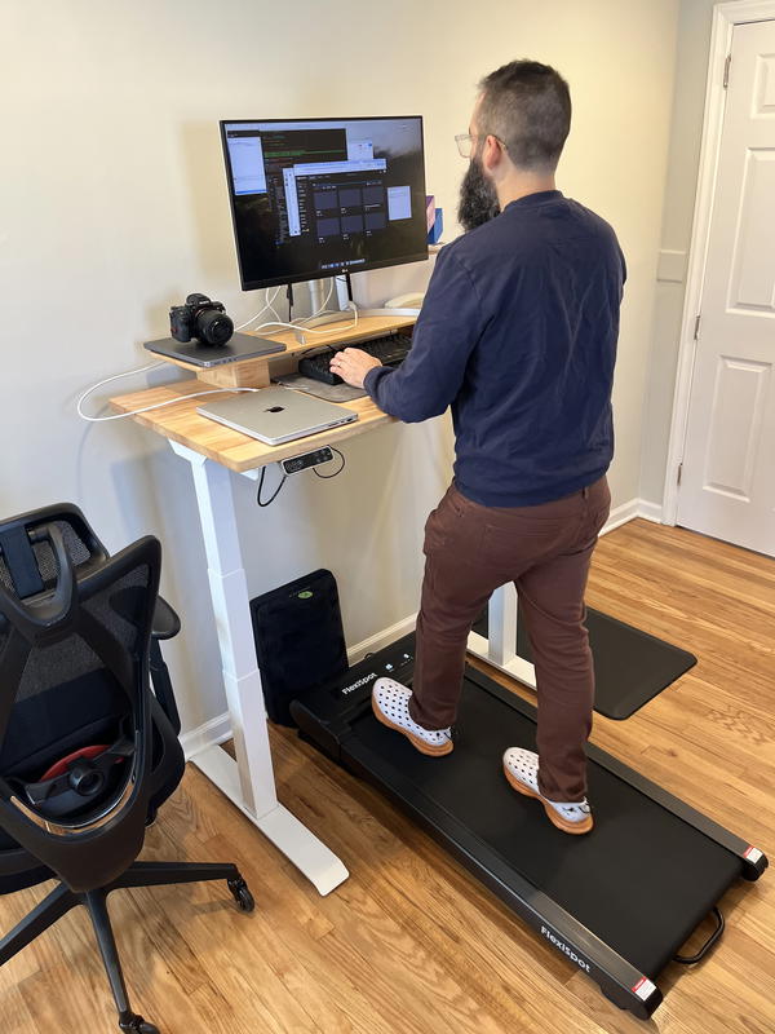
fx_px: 776
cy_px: 517
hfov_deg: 53.1
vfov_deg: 67.3
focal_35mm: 26
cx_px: 388
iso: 200
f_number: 1.6
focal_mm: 5.1
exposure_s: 1/60
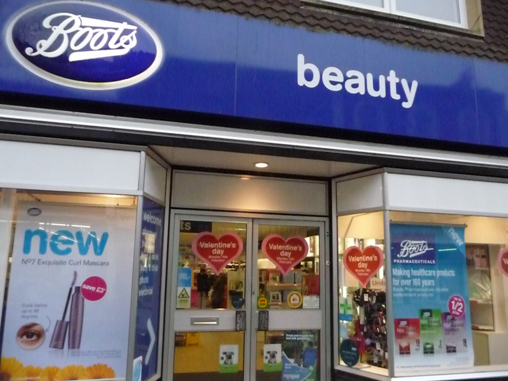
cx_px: 254
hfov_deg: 63.4
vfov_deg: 49.7
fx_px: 411
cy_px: 190
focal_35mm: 28
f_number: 3.3
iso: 1600
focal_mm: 4.7
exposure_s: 1/800
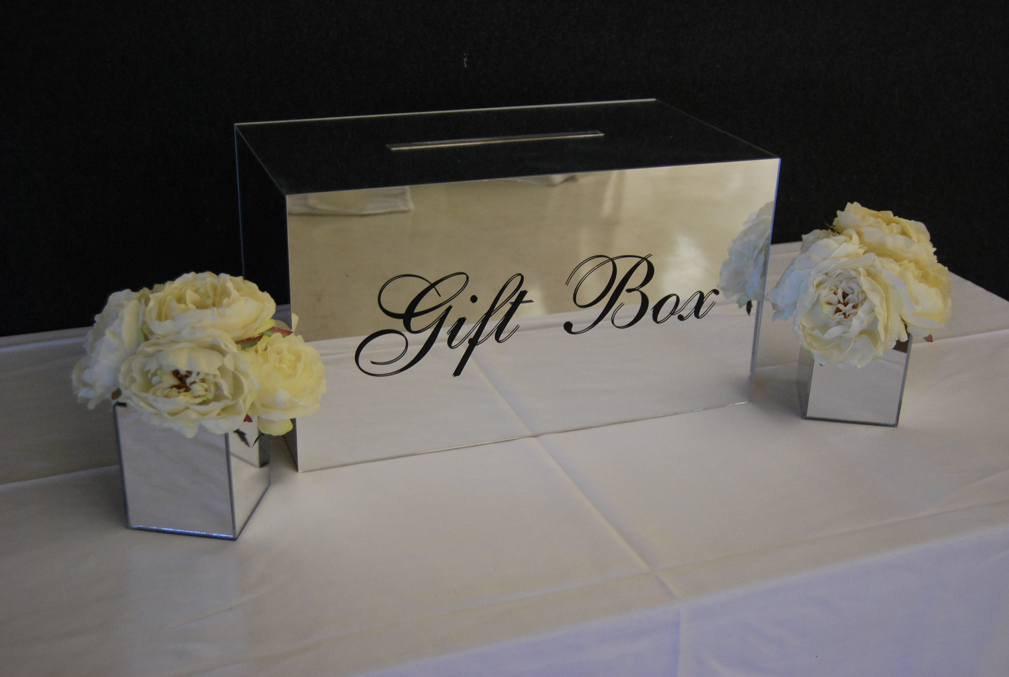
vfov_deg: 32.0
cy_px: 338
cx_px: 504
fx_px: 1180
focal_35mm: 42
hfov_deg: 46.3
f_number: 4.2
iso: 640
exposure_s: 1/30
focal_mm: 28
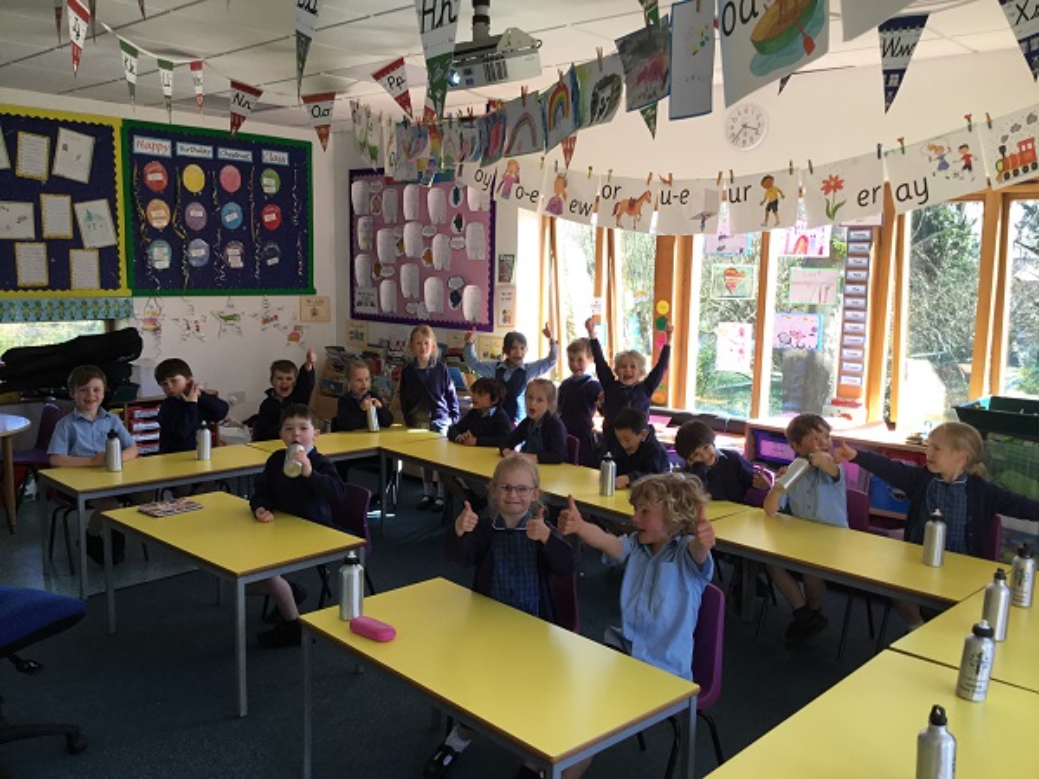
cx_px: 520
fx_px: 930
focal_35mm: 31
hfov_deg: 58.4
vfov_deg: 45.4
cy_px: 390
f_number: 2.4
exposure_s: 1/100
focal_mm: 3.3
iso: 50
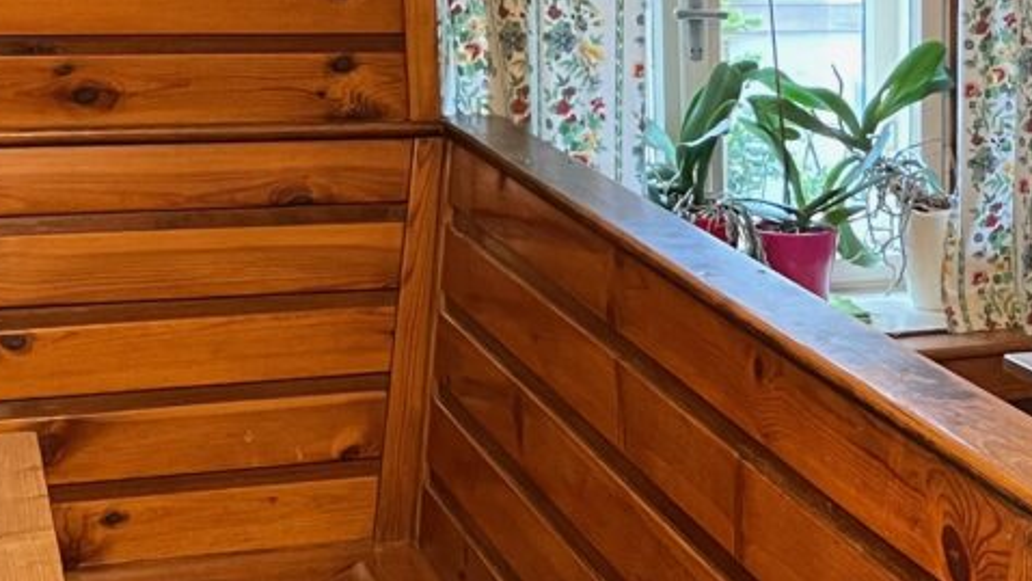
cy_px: 410
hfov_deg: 21.5
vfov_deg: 13.3
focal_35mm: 91
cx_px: 1280
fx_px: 2490
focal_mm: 4.2
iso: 320
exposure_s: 1/50
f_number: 1.6
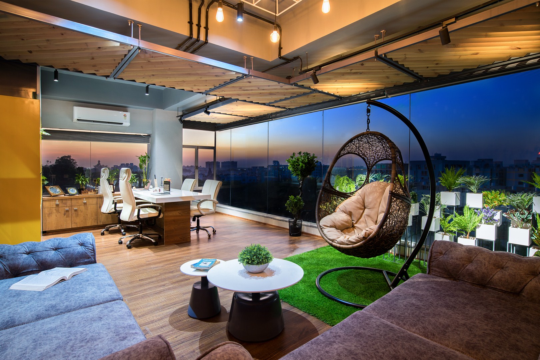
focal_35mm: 18
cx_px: 270
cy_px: 180
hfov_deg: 90.0
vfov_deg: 67.4
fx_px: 270
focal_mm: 18
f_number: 9
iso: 64
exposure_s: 3
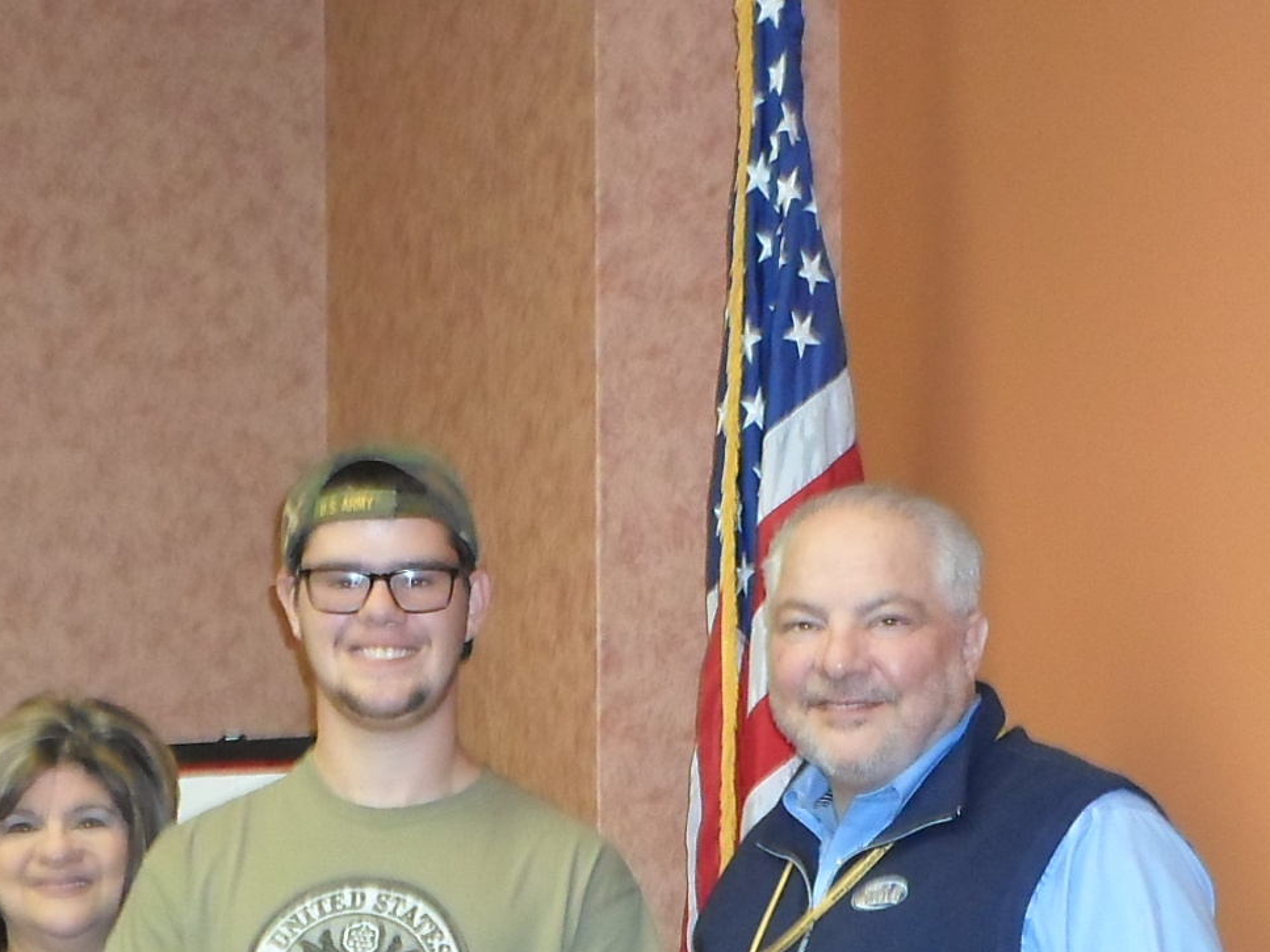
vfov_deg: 21.4
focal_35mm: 67
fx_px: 2458
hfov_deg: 28.9
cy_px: 888
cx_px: 759
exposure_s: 1/30
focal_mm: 4.5
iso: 240
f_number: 2.5
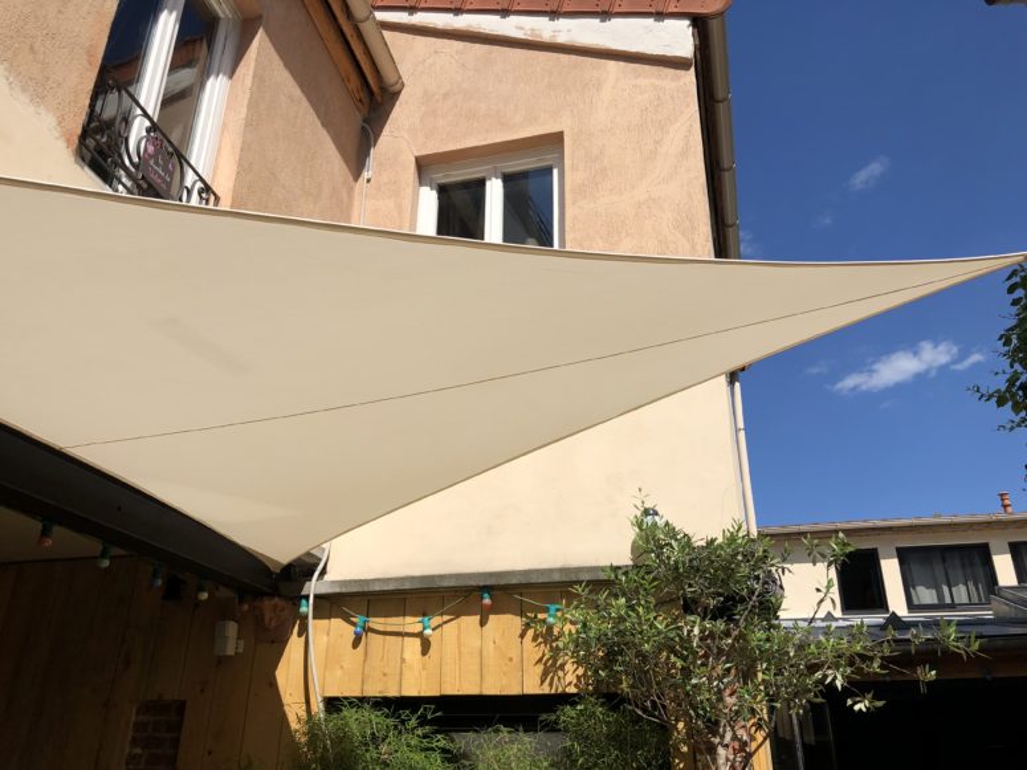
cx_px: 514
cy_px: 385
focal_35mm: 28
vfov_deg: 49.7
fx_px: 831
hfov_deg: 63.5
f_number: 1.8
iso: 20
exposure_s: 1/3690
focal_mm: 3.99
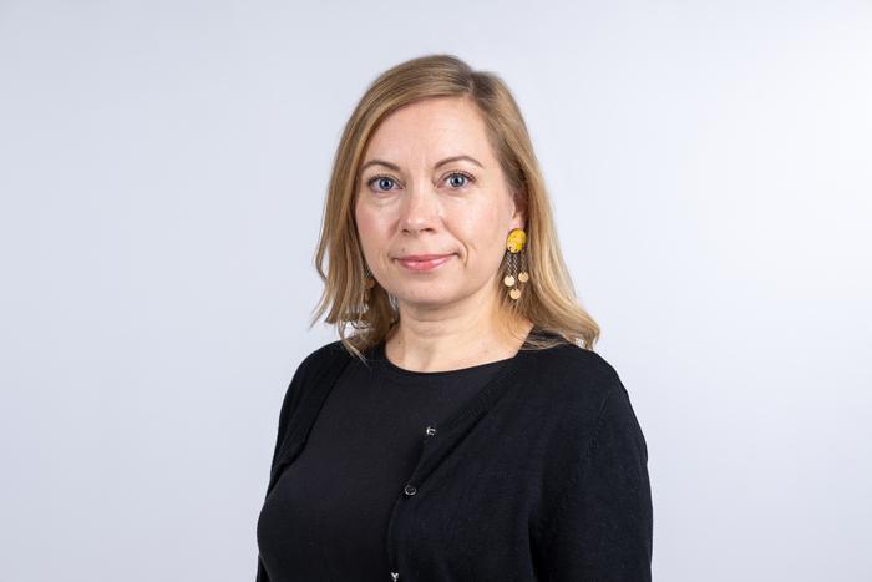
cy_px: 291
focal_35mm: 105
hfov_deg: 19.5
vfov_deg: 13.0
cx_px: 436
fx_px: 2544
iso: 200
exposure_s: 1/160
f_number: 8
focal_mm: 105
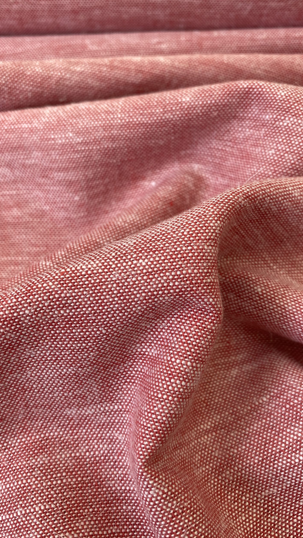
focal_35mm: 29
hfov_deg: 40.2
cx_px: 157
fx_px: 414
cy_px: 273
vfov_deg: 66.1
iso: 50
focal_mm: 4.25
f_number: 1.8
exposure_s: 1/122
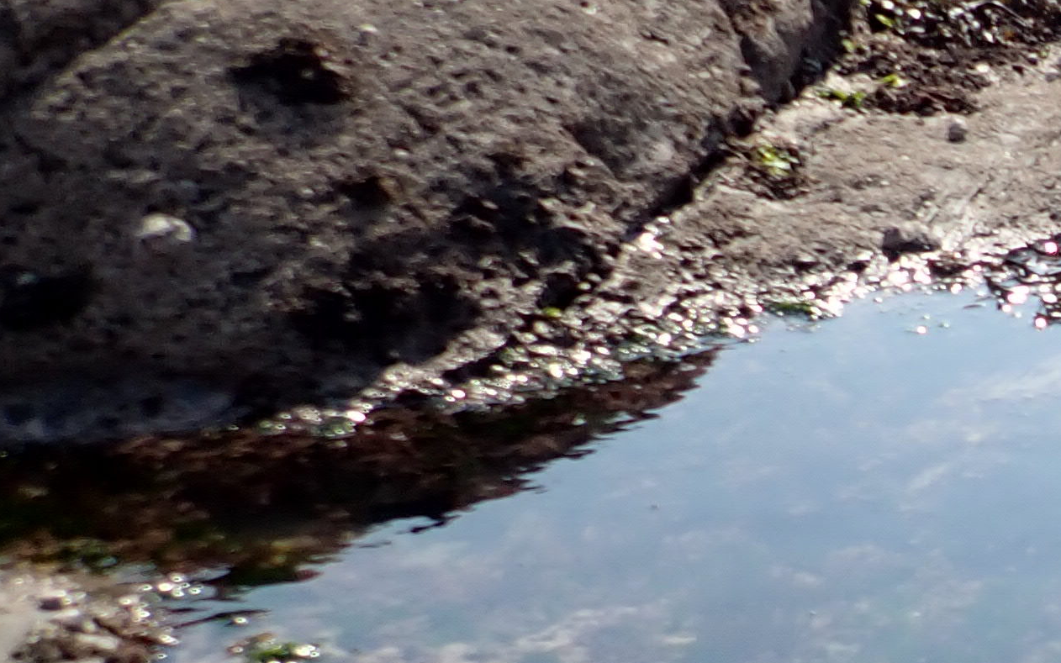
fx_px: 2429
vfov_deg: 15.1
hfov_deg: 20.5
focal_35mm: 84
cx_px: 1664
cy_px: 733
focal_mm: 4.5
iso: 100
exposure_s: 1/125
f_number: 8
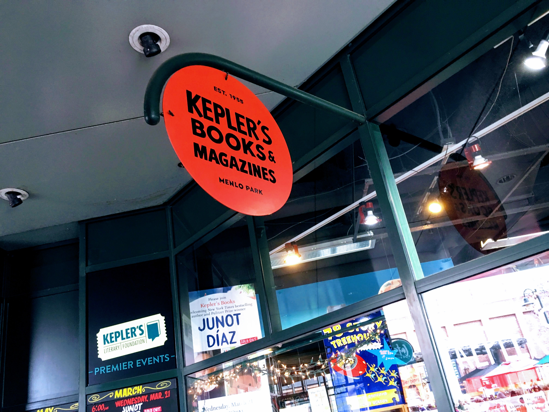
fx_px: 460
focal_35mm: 29
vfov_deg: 48.2
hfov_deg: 61.7
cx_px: 274
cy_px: 206
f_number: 2.2
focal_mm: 4.15
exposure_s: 1/30
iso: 100
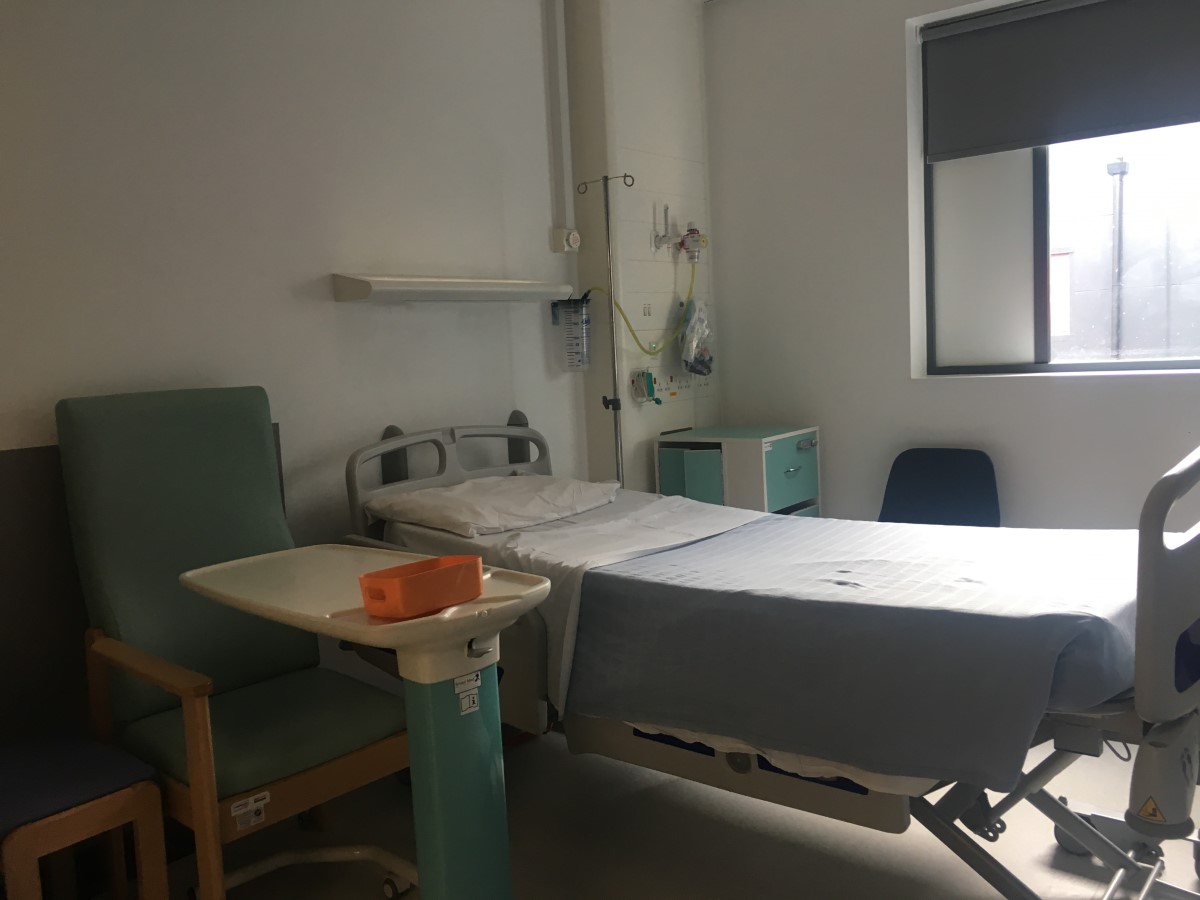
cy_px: 450
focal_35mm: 29
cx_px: 600
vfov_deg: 48.2
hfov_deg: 61.7
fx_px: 1005
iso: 64
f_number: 2.2
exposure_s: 1/33
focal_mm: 4.15
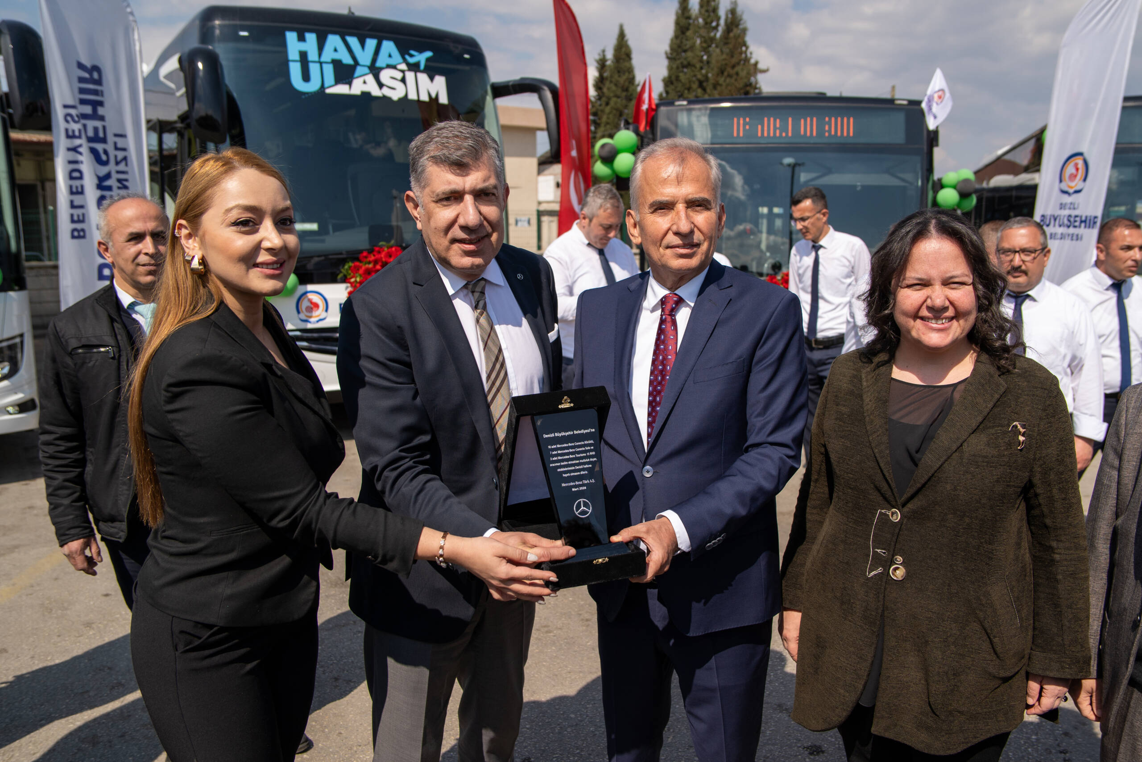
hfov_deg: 73.7
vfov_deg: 53.1
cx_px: 571
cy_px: 381
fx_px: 761
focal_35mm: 24
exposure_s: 1/3200
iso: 200
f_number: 3.5
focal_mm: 24
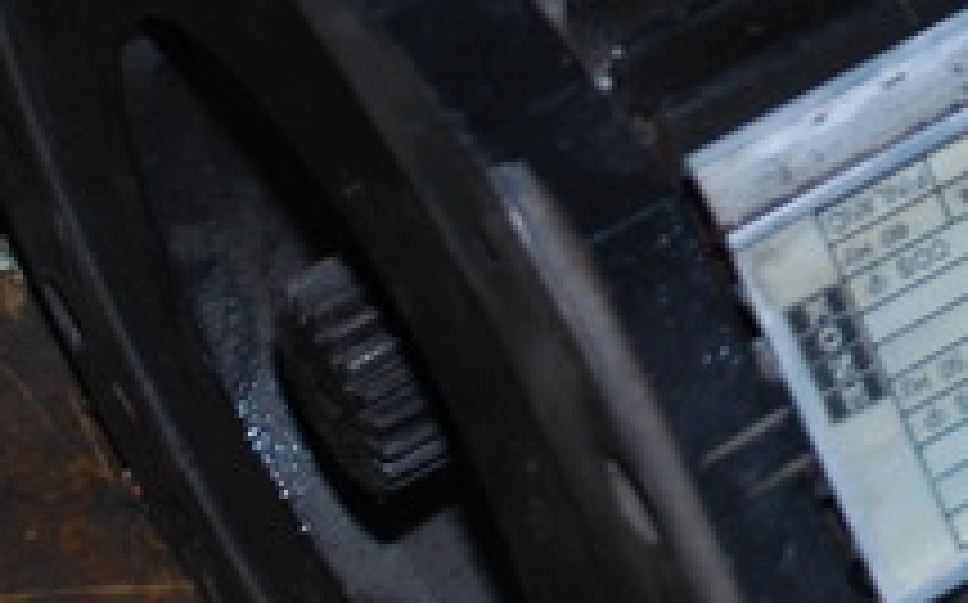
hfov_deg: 7.1
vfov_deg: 4.5
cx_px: 1531
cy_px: -394
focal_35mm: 292
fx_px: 7697
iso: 200
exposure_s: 1/80
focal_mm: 40
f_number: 4.5
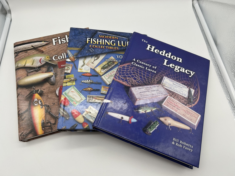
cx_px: 118
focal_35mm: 26
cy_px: 88
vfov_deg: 53.1
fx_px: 176
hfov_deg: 67.3
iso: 50
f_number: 1.5
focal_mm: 5.7
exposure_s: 1/533
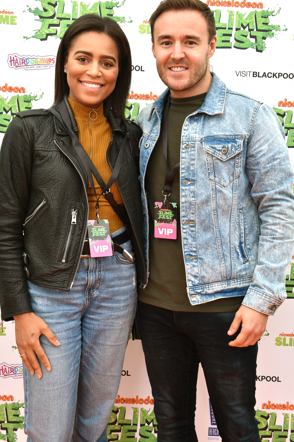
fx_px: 625
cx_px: 147
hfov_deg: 26.5
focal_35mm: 51
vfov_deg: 38.8
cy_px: 195
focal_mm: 45
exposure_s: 1/250
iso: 2500
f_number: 6.3
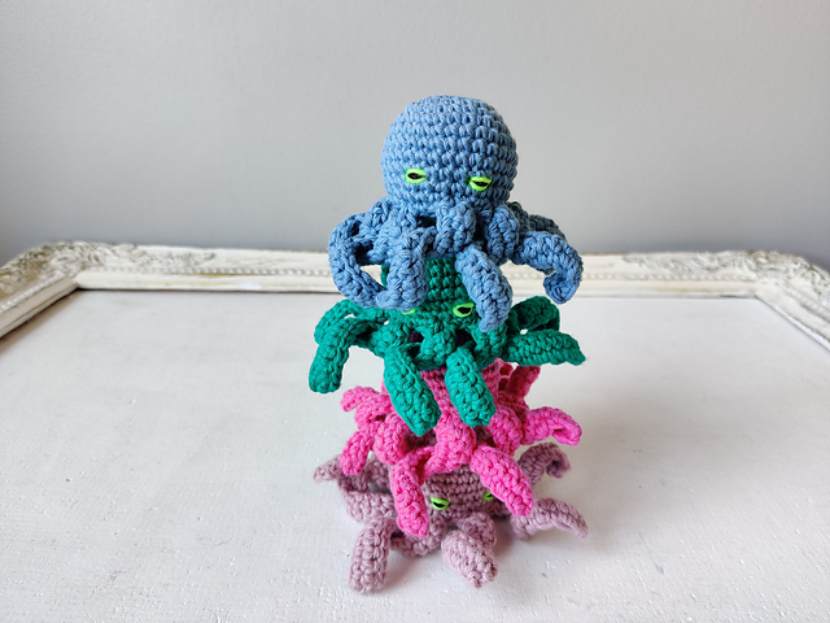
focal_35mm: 27
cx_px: 415
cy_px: 312
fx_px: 647
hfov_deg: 65.3
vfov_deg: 51.4
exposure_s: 1/50
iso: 250
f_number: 1.75
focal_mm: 4.75
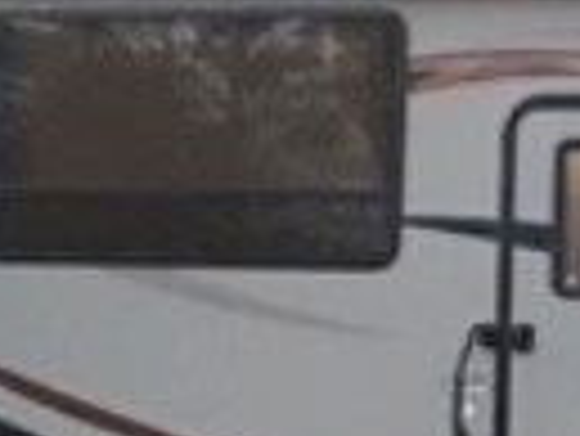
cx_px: 602
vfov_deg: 8.2
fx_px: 3019
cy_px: 409
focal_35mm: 180
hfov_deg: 10.9
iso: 50
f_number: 2.2
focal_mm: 4.15
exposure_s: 1/4
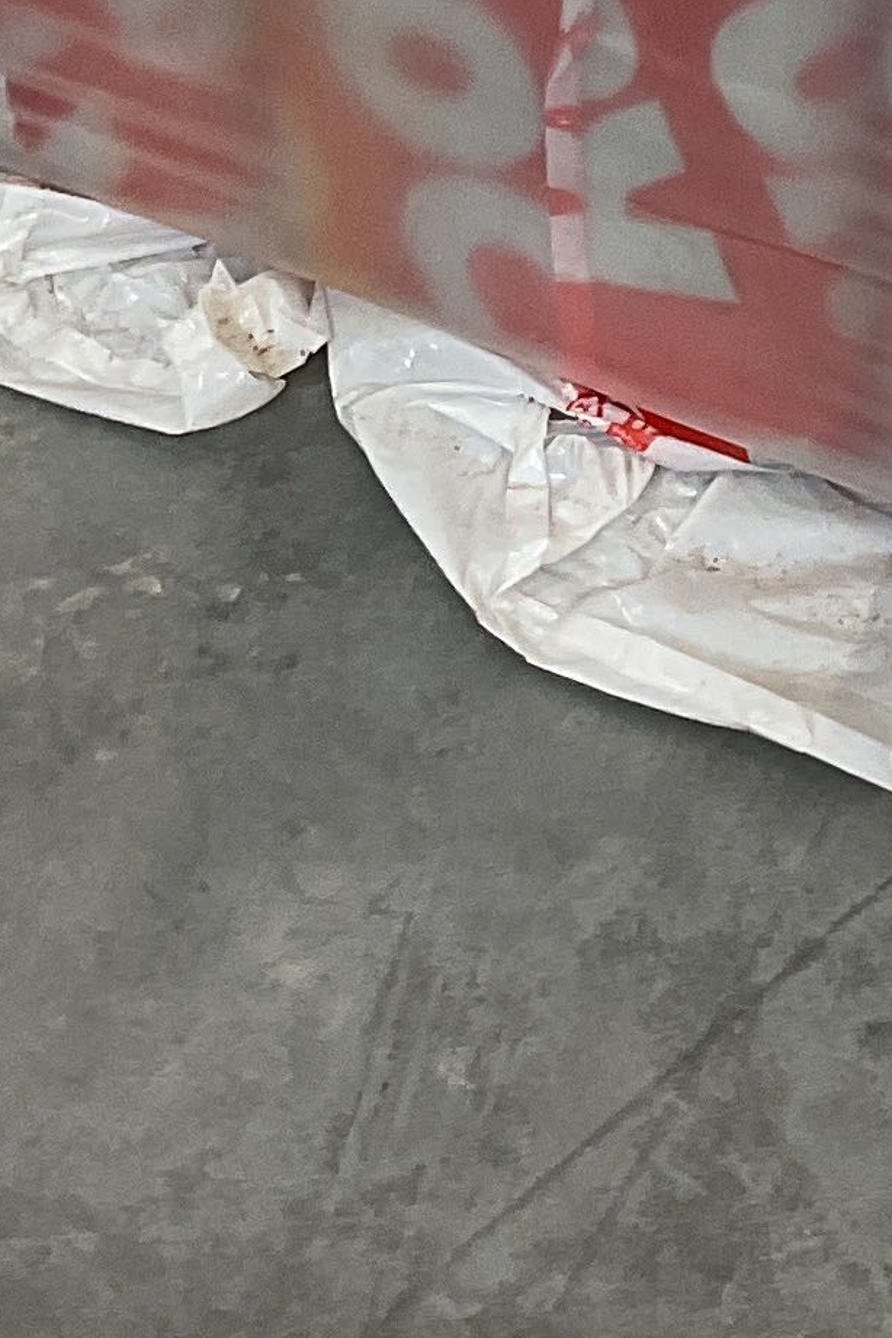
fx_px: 4906
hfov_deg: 10.3
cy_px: -834
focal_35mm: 132
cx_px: 770
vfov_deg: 14.2
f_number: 1.8
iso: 40
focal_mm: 3
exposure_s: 1/50
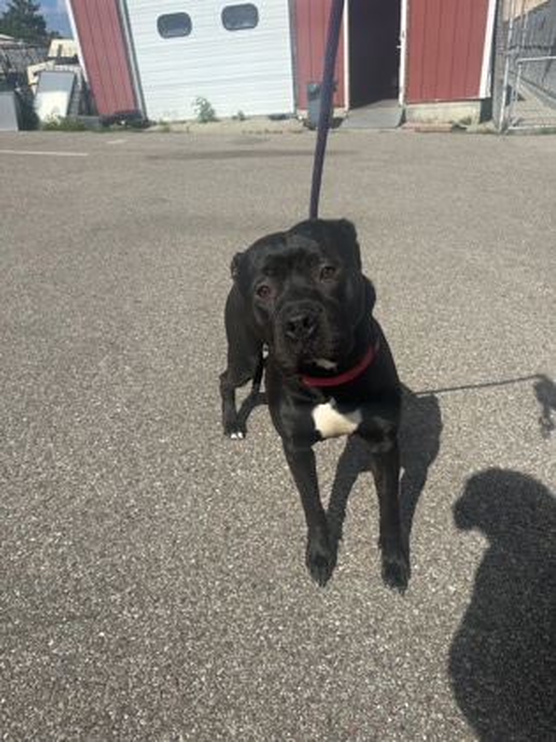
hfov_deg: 56.8
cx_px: 278
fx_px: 514
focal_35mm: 24
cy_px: 371
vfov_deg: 71.6
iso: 80
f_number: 1.78
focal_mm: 6.86
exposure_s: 1/5848
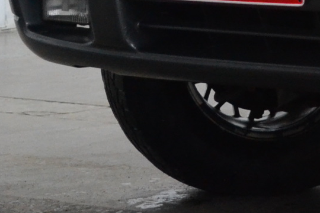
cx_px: 665
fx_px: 2160
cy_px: -162
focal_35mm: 243
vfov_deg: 5.6
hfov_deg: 8.0
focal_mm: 38
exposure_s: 1/250
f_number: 5
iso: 1600
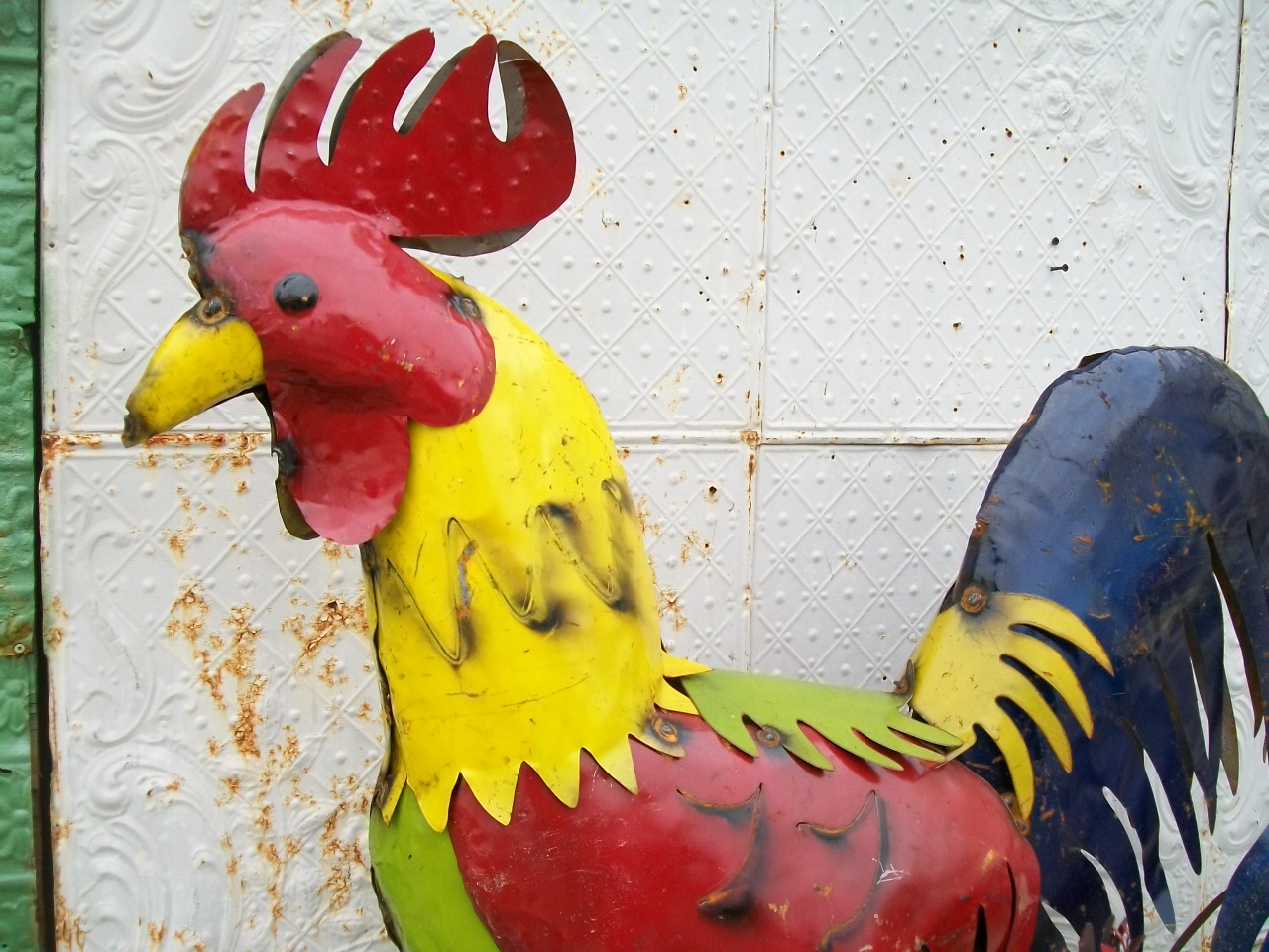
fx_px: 1320
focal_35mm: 36
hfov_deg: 51.4
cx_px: 634
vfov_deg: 39.7
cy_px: 476
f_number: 2.7
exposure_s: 1/160
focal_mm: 6
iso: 80
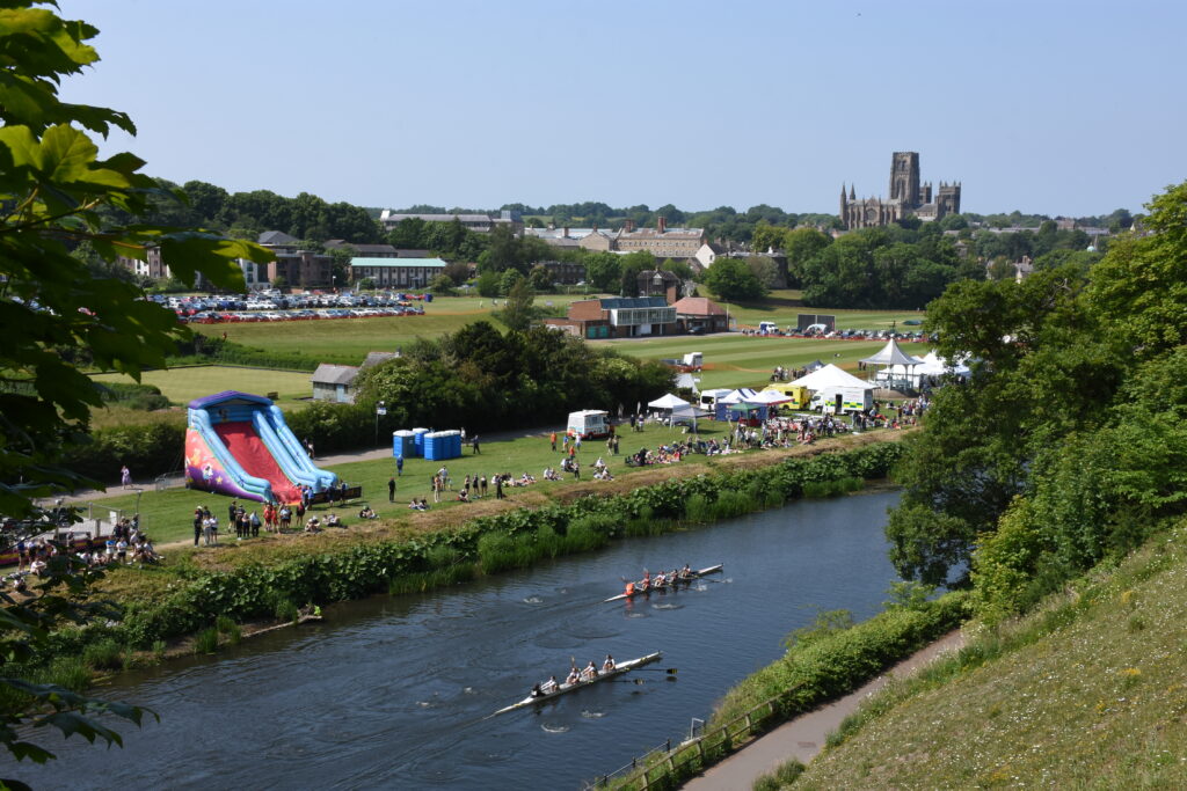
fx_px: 1335
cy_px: 396
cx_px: 594
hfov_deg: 47.9
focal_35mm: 40
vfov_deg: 33.0
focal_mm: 27
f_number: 11
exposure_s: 1/640
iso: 500
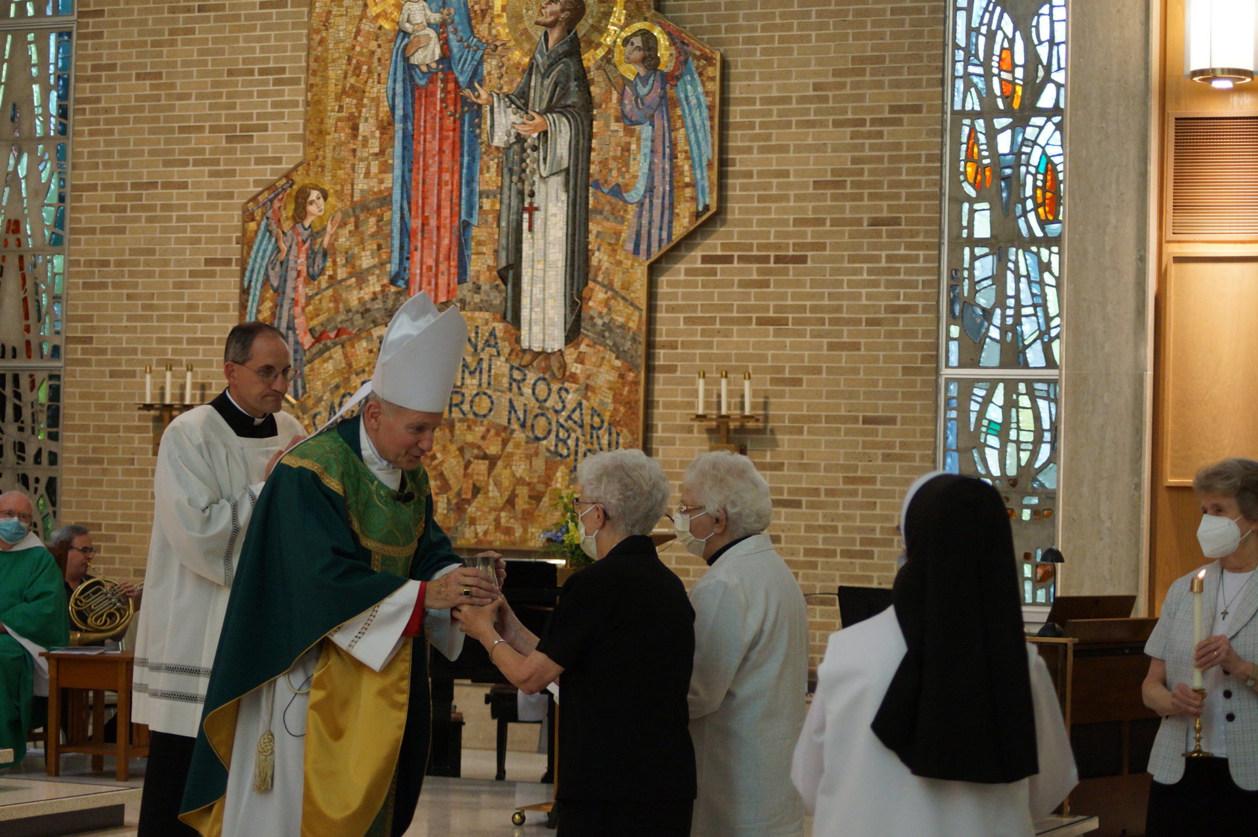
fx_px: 2881
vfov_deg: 16.5
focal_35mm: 82
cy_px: 418
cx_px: 629
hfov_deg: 24.6
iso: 1000
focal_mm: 55
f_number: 4
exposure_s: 1/100
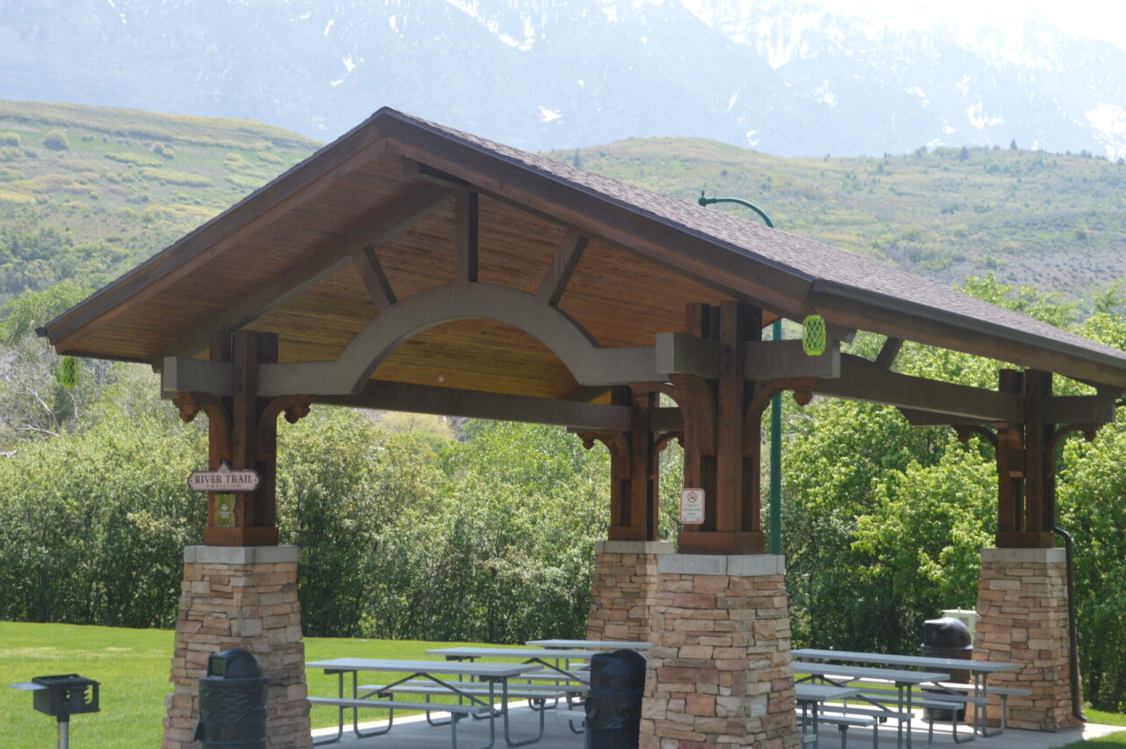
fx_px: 1812
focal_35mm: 58
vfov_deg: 23.3
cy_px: 441
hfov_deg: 34.5
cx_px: 543
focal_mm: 32
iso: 100
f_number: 6.3
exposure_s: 1/160
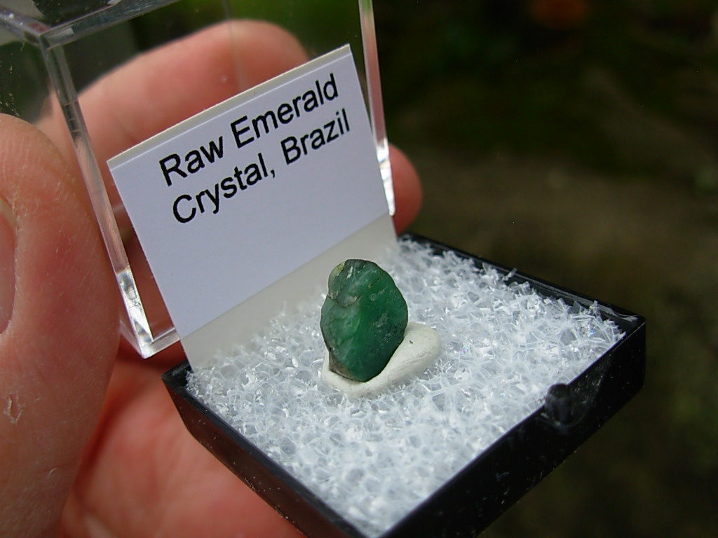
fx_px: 788
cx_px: 359
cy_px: 269
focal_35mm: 38
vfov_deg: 37.7
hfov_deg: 49.0
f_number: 2.9
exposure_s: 1/90.5
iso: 50
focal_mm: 6.3
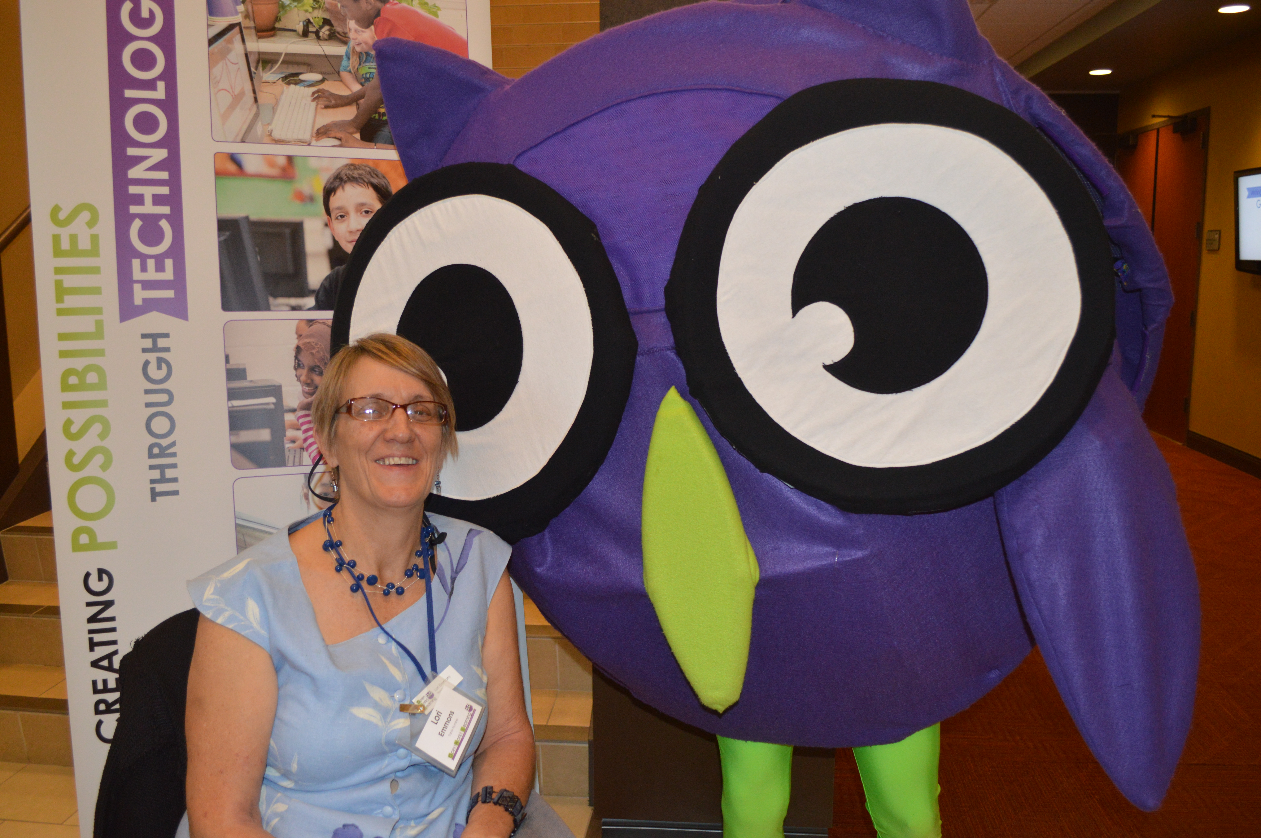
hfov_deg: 62.0
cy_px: 419
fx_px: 1050
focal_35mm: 30
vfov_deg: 43.5
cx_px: 630
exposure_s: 1/60
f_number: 3.8
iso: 900
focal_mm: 20
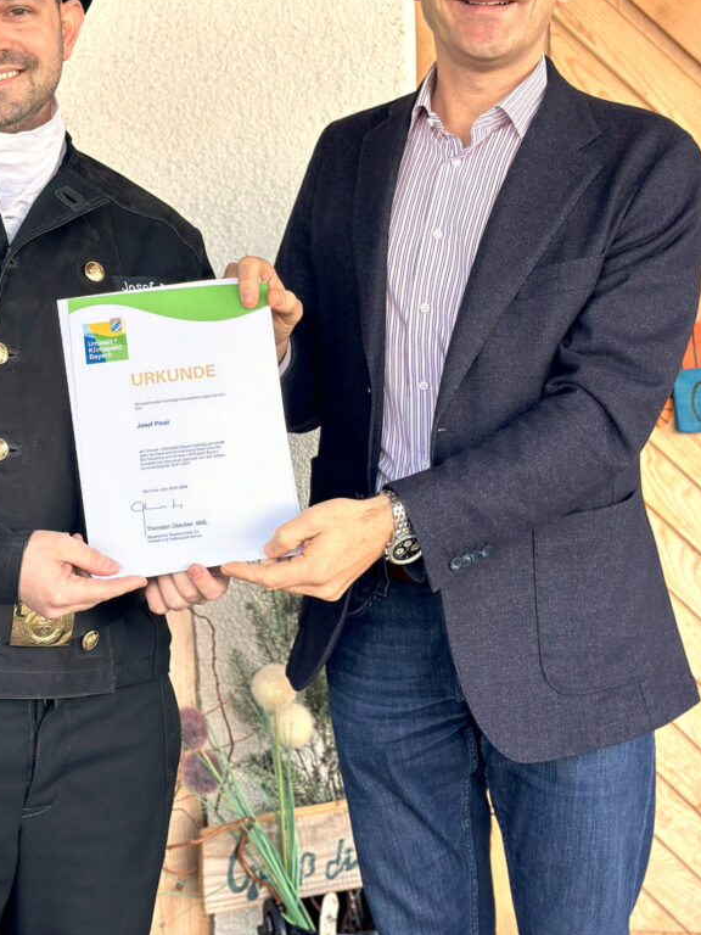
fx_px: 1728
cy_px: 373
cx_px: 256
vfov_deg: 30.2
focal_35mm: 64
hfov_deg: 22.9
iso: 80
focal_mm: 6.86
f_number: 1.78
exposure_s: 1/330
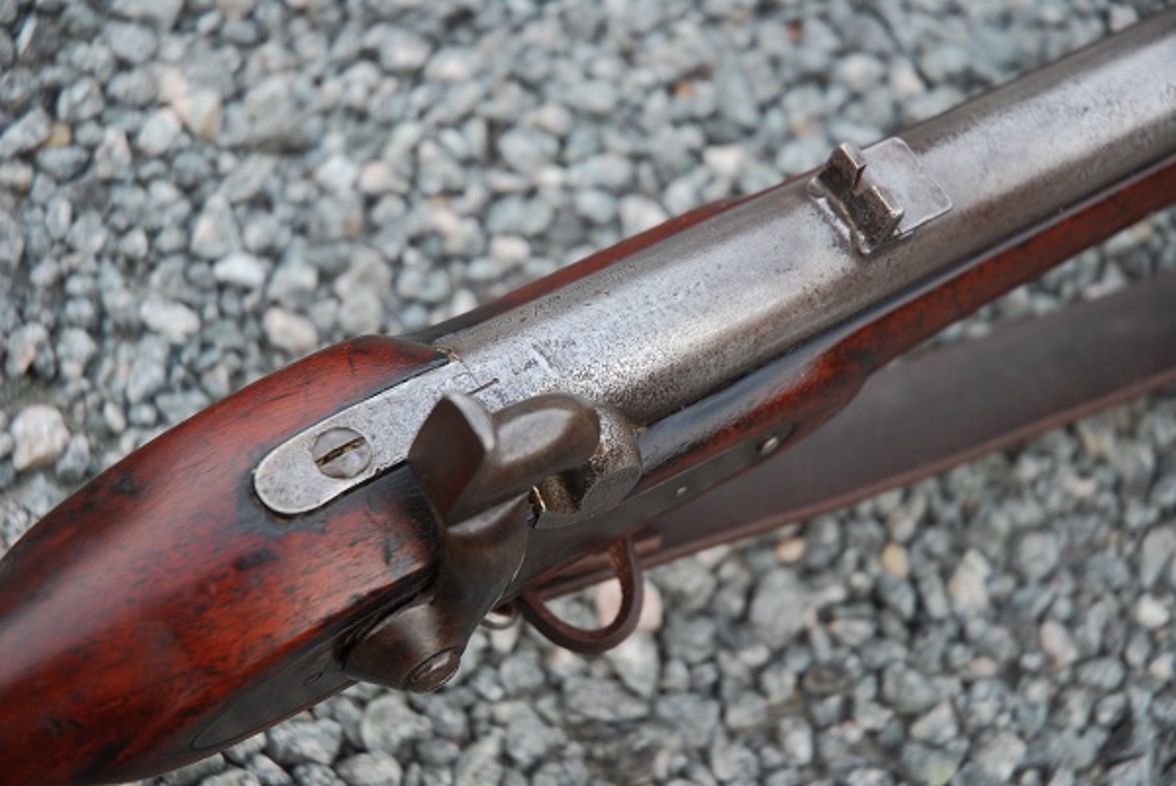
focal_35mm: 98
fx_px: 3187
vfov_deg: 14.1
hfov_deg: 20.9
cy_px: 393
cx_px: 588
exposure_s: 1/125
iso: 320
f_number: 4.5
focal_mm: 65
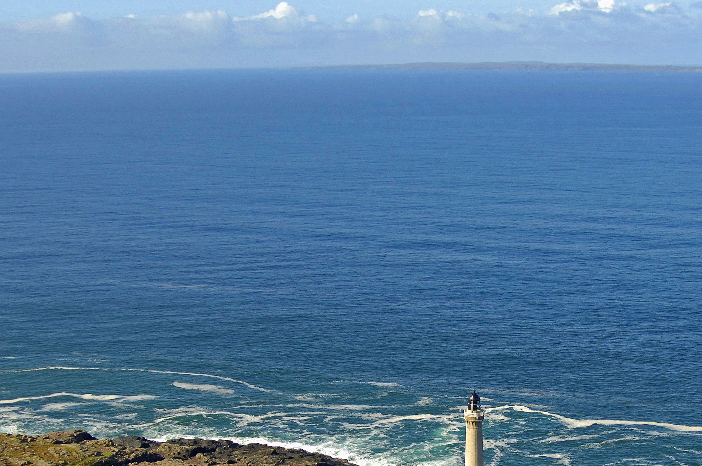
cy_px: 382
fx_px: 1208
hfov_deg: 32.2
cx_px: 445
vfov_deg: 21.5
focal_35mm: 62
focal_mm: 24
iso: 400
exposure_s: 1/1000
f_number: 5.6
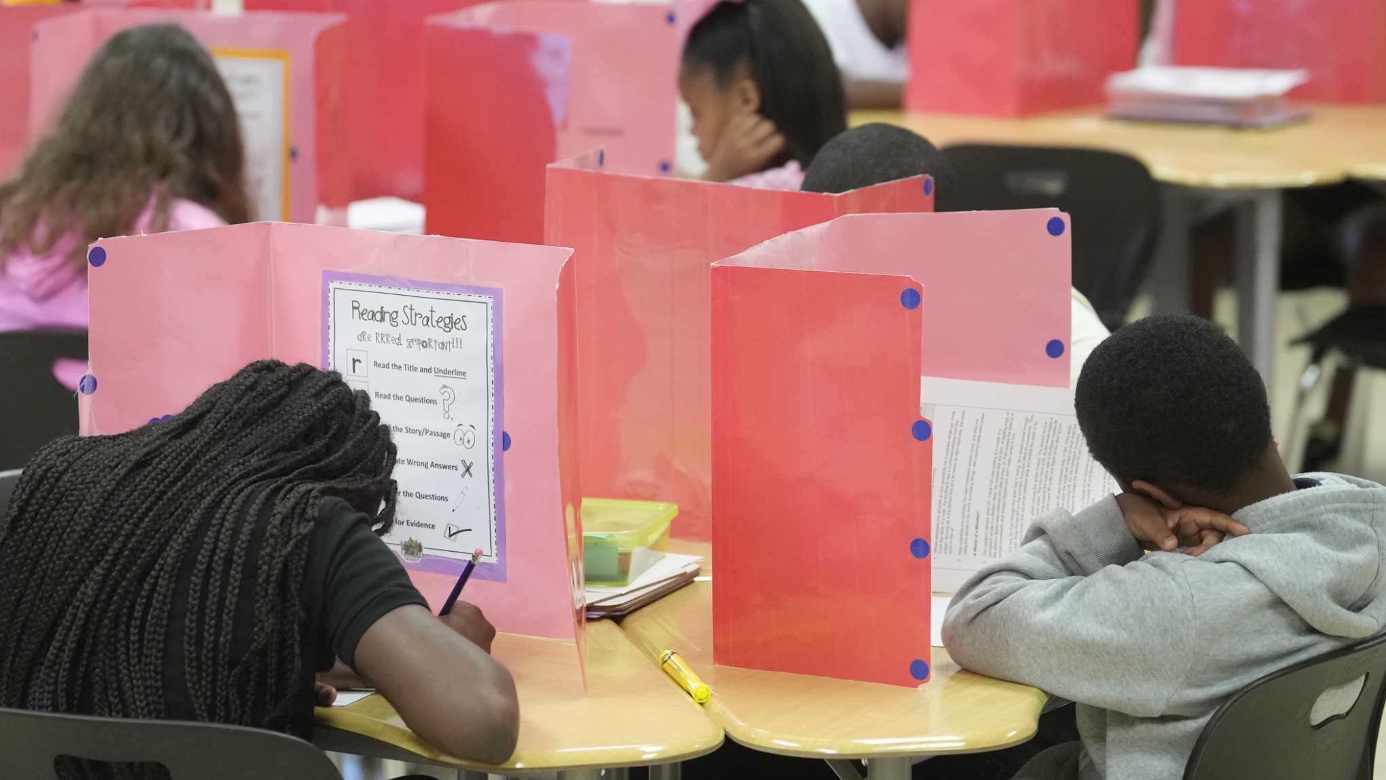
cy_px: 402
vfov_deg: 8.9
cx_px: 691
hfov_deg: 15.7
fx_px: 5035
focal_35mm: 137
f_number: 2.8
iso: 4000
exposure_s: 1/500
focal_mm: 87
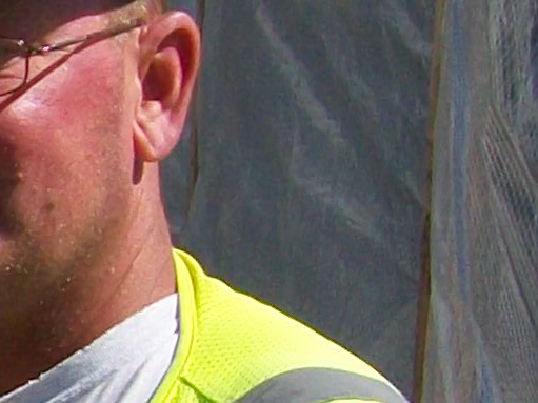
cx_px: -1152
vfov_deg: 6.0
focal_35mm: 244
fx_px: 3791
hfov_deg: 7.1
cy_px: 739
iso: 64
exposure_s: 1/500
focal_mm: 6.1
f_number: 4.9
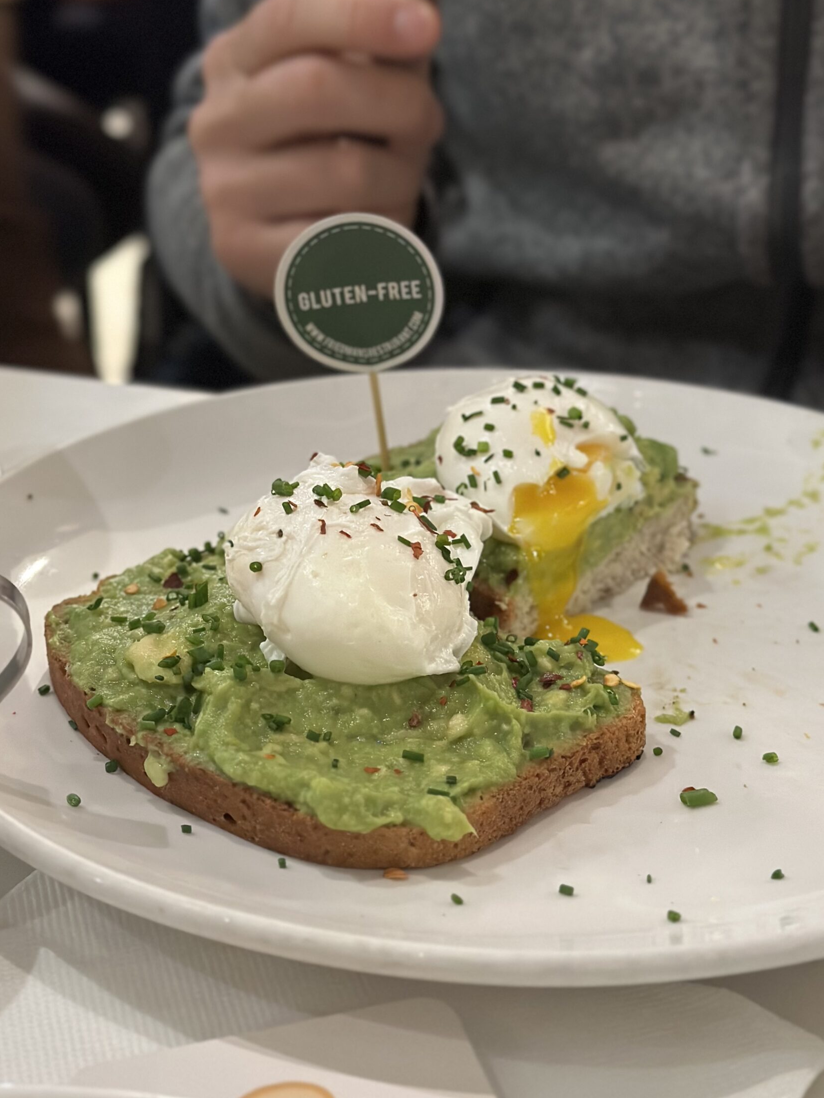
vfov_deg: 34.3
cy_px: 530
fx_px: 1777
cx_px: 416
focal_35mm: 56
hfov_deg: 26.1
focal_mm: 6.86
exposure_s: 1/40
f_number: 1.78
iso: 500
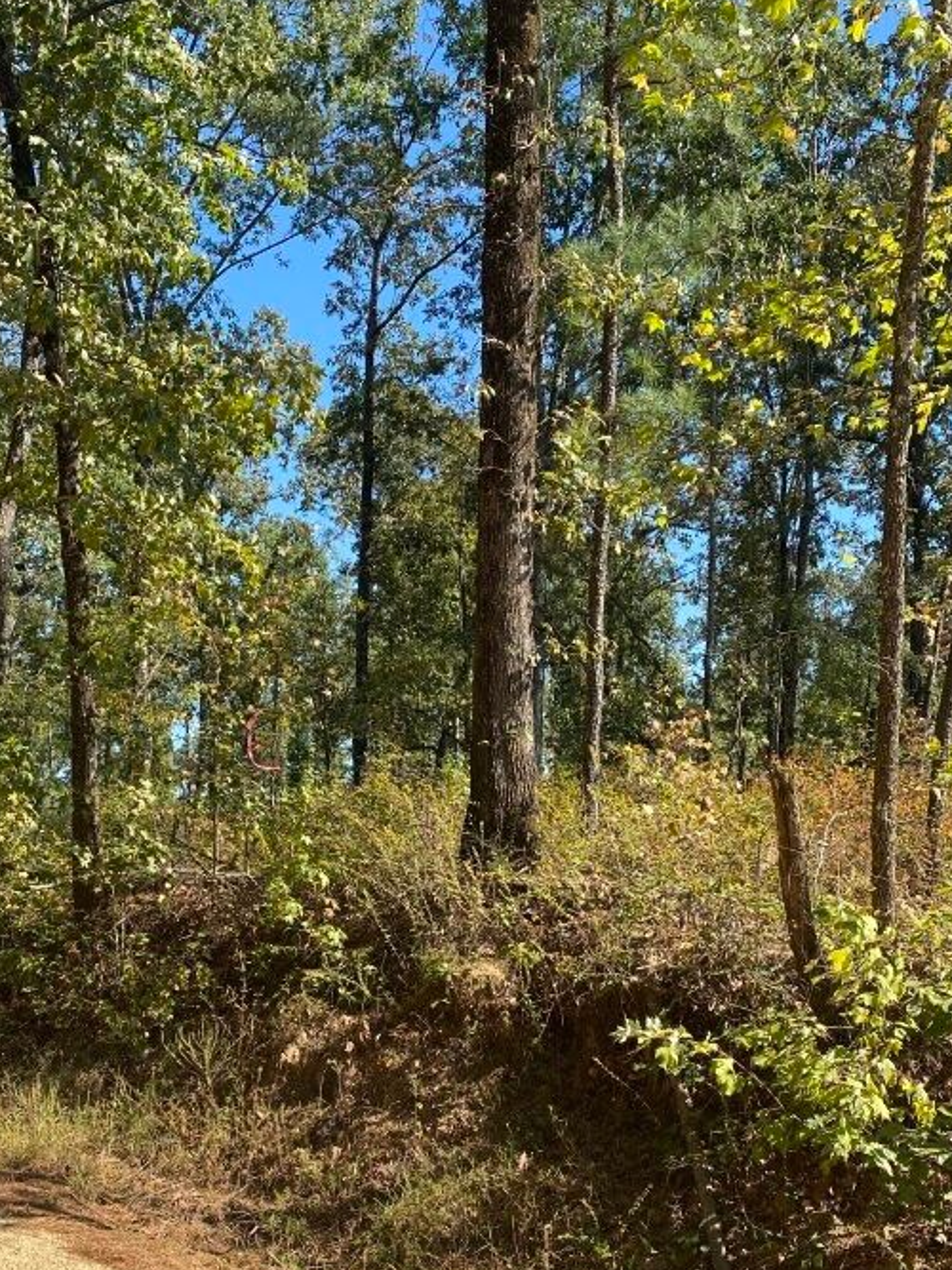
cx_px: 364
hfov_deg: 36.6
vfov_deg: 47.3
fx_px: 1431
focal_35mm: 39
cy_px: 813
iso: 32
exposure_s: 1/1464
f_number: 1.8
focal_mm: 4.25
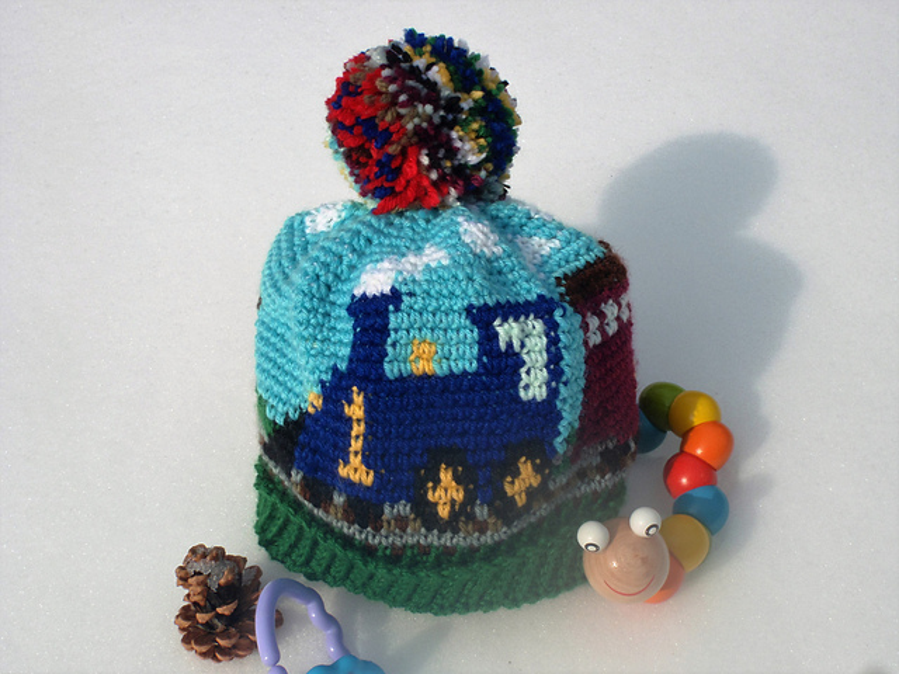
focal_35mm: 36
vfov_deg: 39.7
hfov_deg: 51.4
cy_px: 337
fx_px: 935
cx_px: 450
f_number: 6.3
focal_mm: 6.53
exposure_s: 1/320
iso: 64
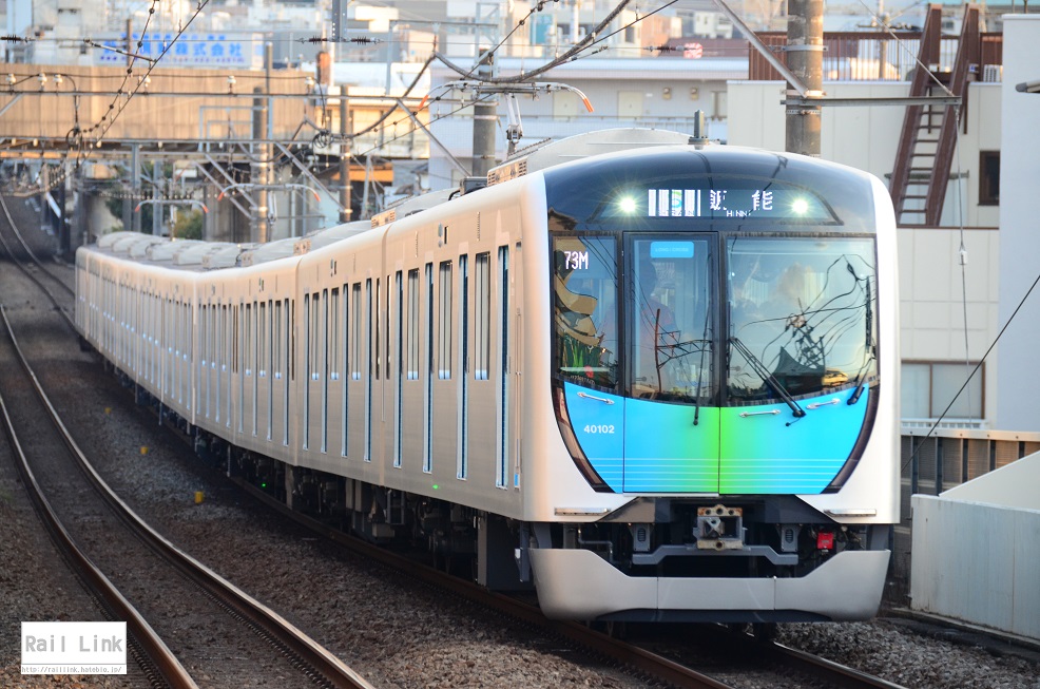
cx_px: 520
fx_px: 7567
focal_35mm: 262
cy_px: 344
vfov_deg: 5.2
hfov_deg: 7.9
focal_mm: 175
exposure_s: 1/200
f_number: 5.6
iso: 800
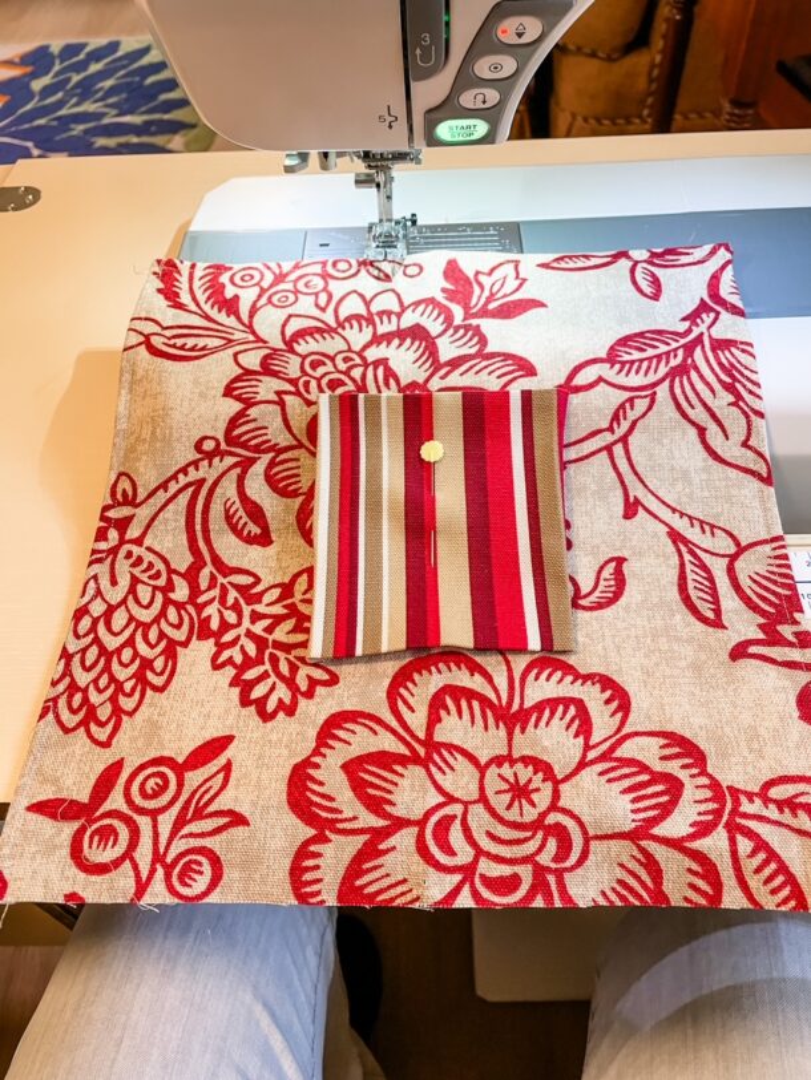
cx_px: 406
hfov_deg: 53.1
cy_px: 540
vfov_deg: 67.3
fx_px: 812
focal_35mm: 26
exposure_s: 1/90
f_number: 1.6
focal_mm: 4.2
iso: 125
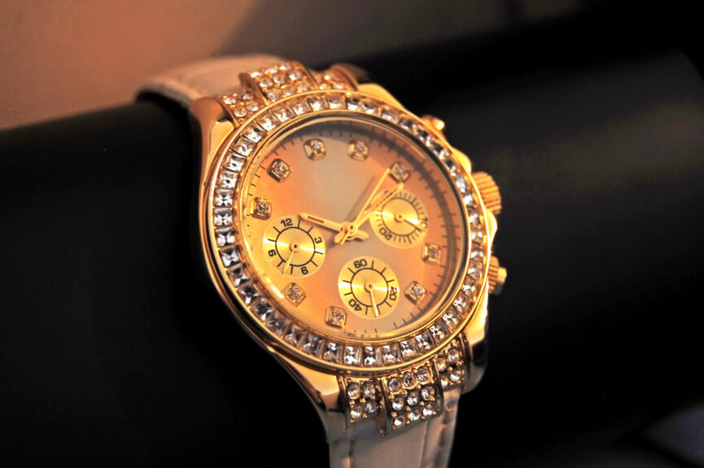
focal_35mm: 82
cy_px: 234
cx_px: 352
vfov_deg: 16.5
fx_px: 1612
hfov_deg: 24.6
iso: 200
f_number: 5.6
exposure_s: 1/5
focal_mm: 55
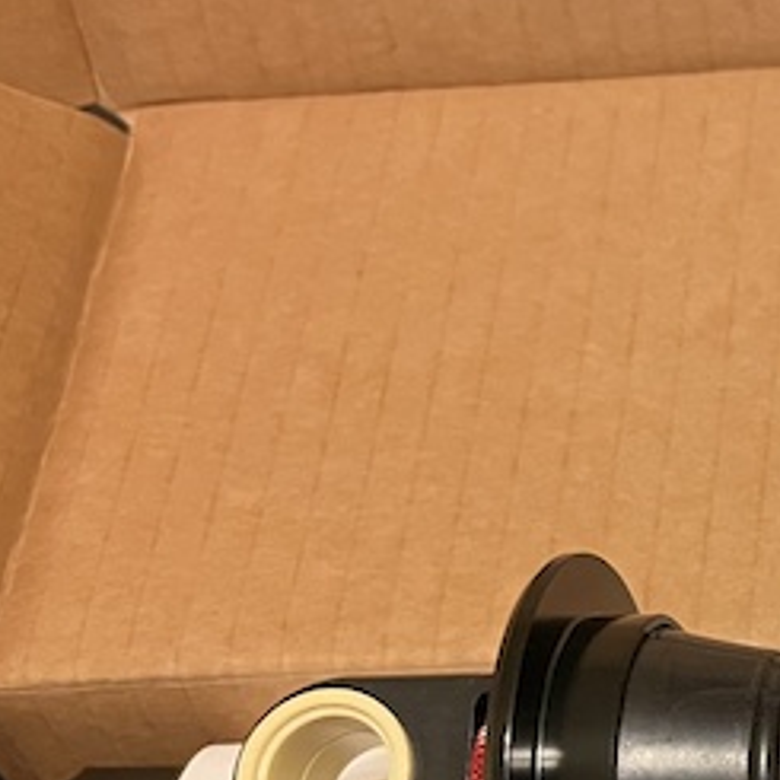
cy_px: 665
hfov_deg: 19.8
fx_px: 1912
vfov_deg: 22.6
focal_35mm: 75
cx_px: 1191
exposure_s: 1/60
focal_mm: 5.1
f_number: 1.6
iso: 500
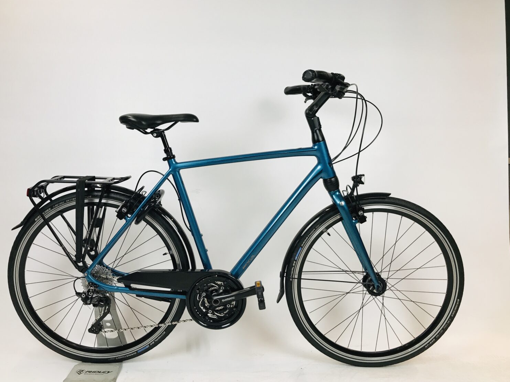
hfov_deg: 61.7
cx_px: 248
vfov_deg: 48.2
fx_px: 427
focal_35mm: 29
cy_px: 185
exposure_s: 1/33
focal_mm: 3.99
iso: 20
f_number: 1.8
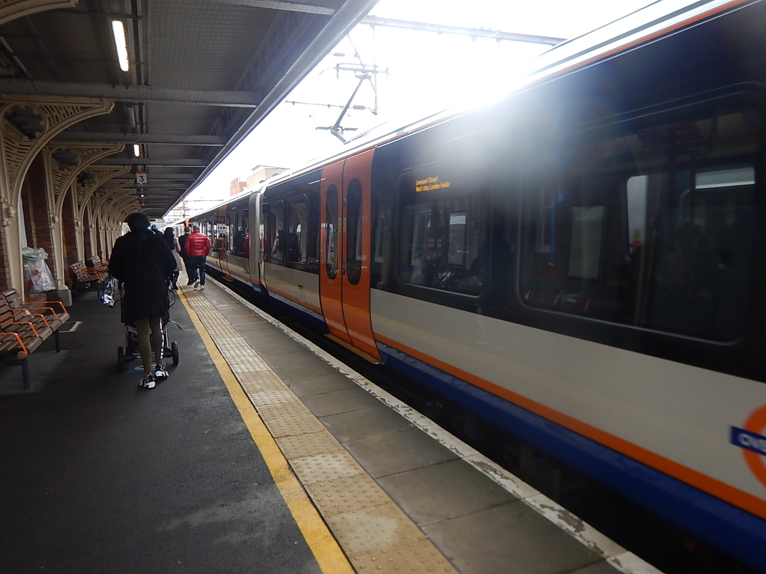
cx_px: 383
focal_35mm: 24
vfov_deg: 56.8
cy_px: 287
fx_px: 531
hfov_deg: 71.6
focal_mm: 4.3
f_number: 2.8
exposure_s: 1/125
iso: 125
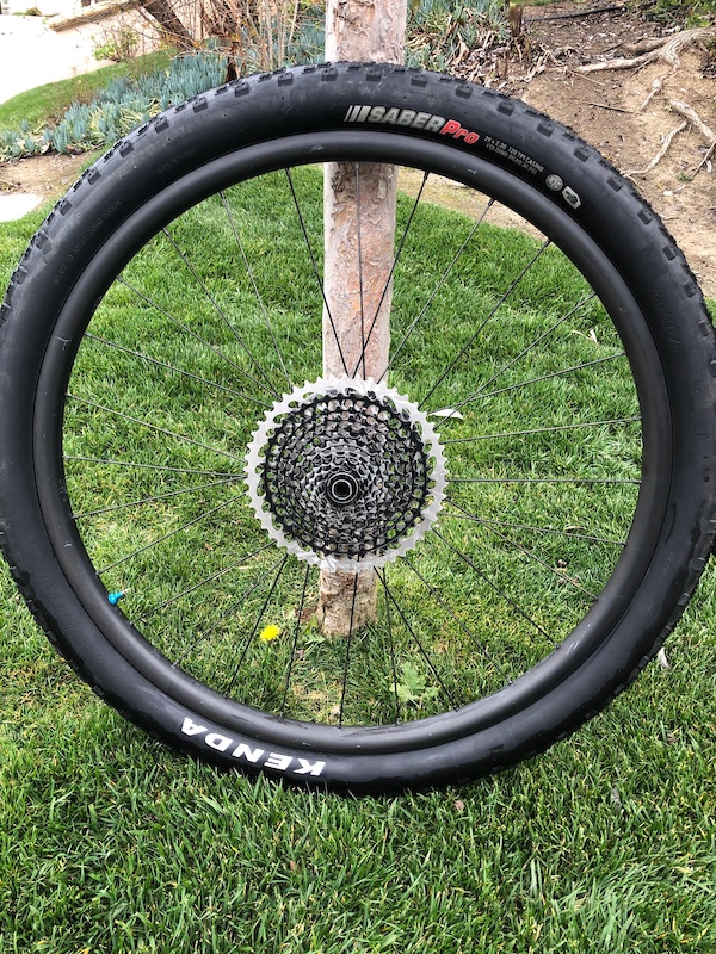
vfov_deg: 63.4
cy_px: 477
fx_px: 772
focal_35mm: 28
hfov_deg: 49.7
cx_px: 358
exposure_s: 1/126
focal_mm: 3.99
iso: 20
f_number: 1.8
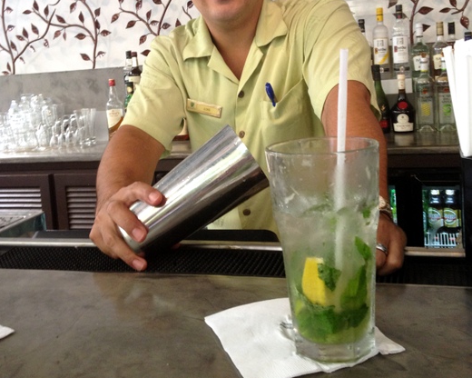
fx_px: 643
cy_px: 114
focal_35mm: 46
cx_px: 235
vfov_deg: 32.4
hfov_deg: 40.3
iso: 125
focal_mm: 4.28
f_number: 2.4
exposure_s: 1/20
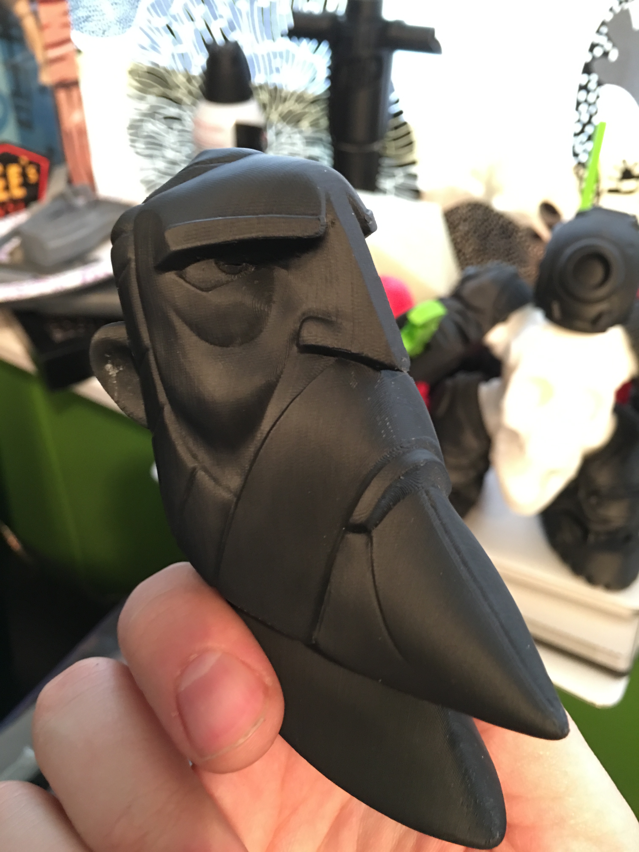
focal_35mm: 29
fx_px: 714
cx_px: 320
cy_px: 426
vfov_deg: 61.7
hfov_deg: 48.2
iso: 100
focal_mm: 4.15
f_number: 2.2
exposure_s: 1/4
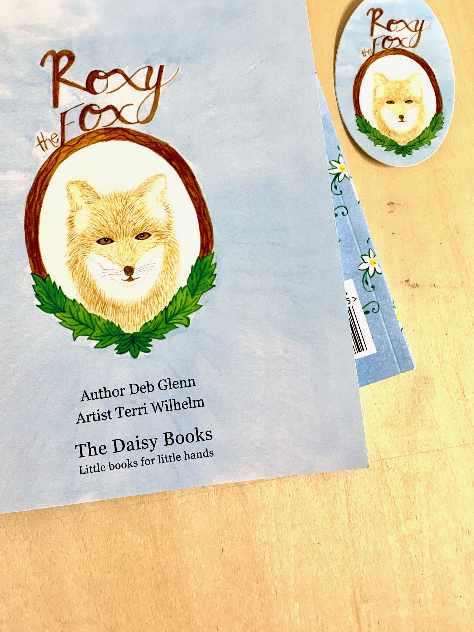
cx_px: 160
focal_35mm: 35
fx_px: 639
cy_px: 219
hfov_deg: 40.2
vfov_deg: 51.8
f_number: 1.8
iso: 80
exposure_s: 1/60
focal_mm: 4.25
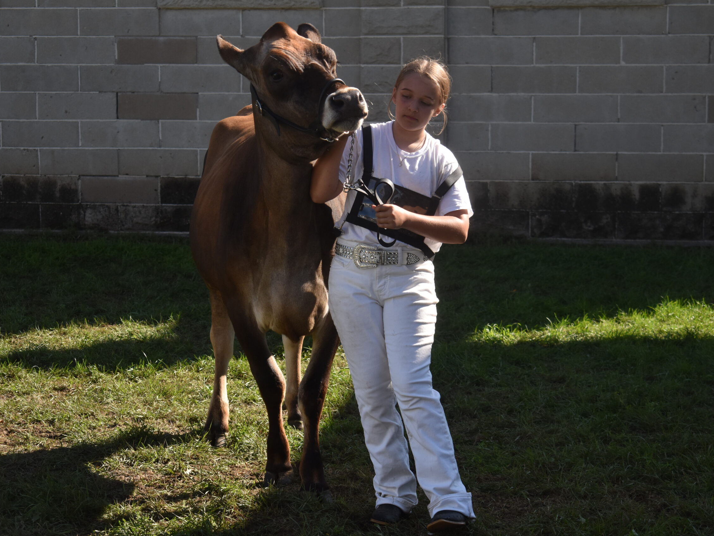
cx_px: 344
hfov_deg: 21.9
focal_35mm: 90
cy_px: 268
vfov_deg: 16.5
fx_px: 1847
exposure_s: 1/1000
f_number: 5.6
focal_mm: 55
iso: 400
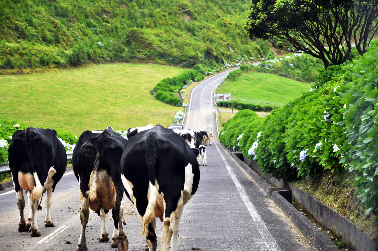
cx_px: 189
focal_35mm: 128
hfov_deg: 16.1
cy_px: 126
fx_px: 1337
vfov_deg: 10.7
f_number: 5.6
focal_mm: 85
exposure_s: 1/400
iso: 400
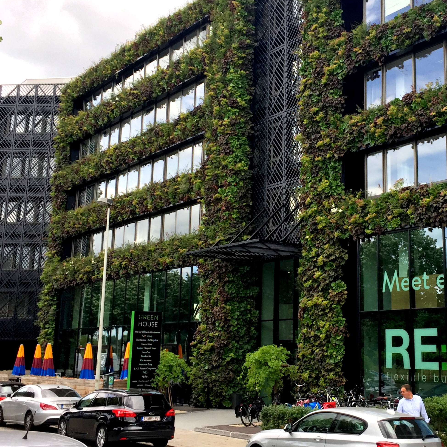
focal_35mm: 43
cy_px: 205
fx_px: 628
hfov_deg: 38.5
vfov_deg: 39.1
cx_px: 312
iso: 32
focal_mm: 4.15
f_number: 2.2
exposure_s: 1/565
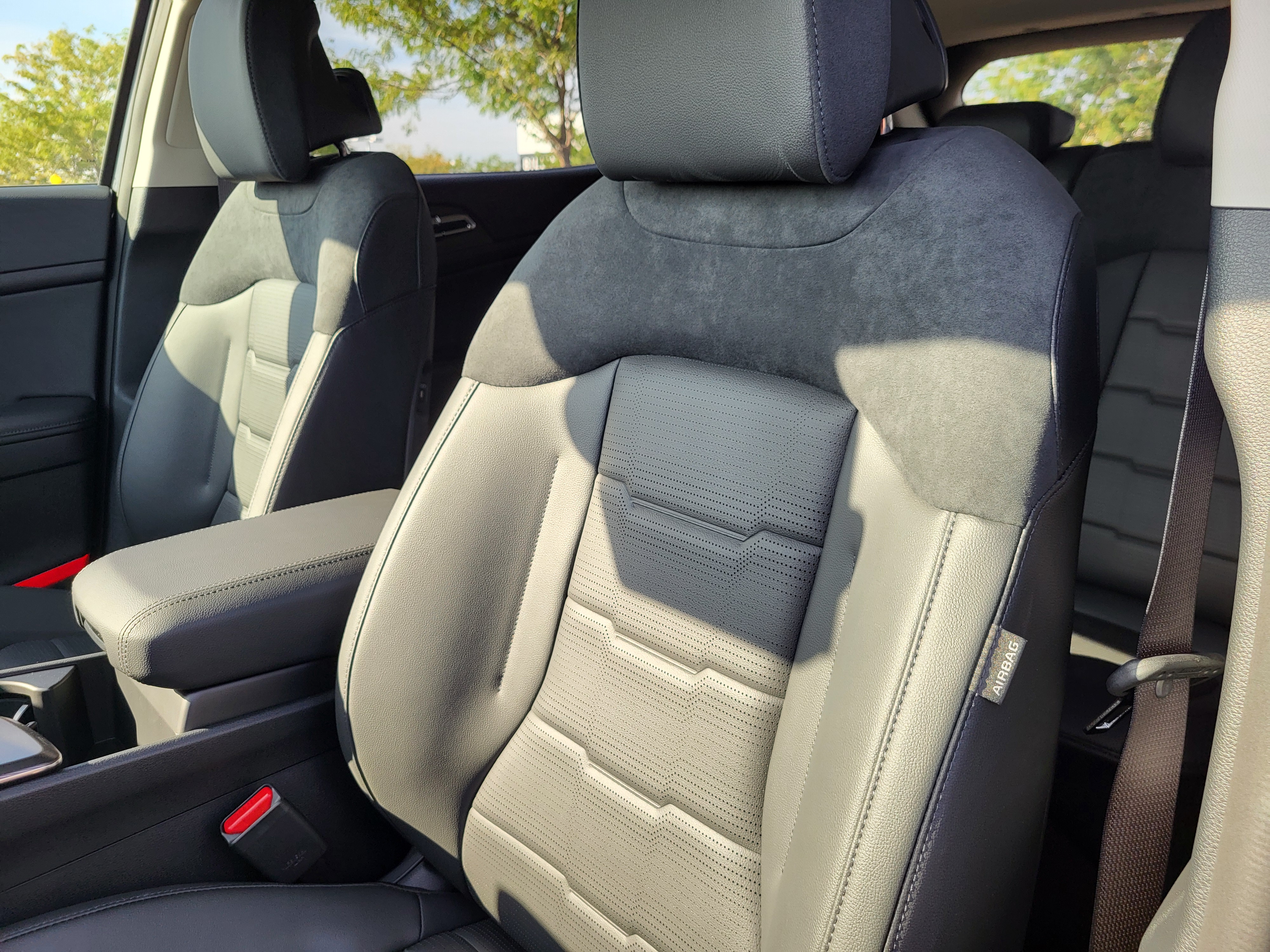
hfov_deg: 67.3
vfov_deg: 53.1
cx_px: 635
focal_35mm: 26
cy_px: 476
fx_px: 954
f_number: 1.8
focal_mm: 5.4
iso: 40
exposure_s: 1/232
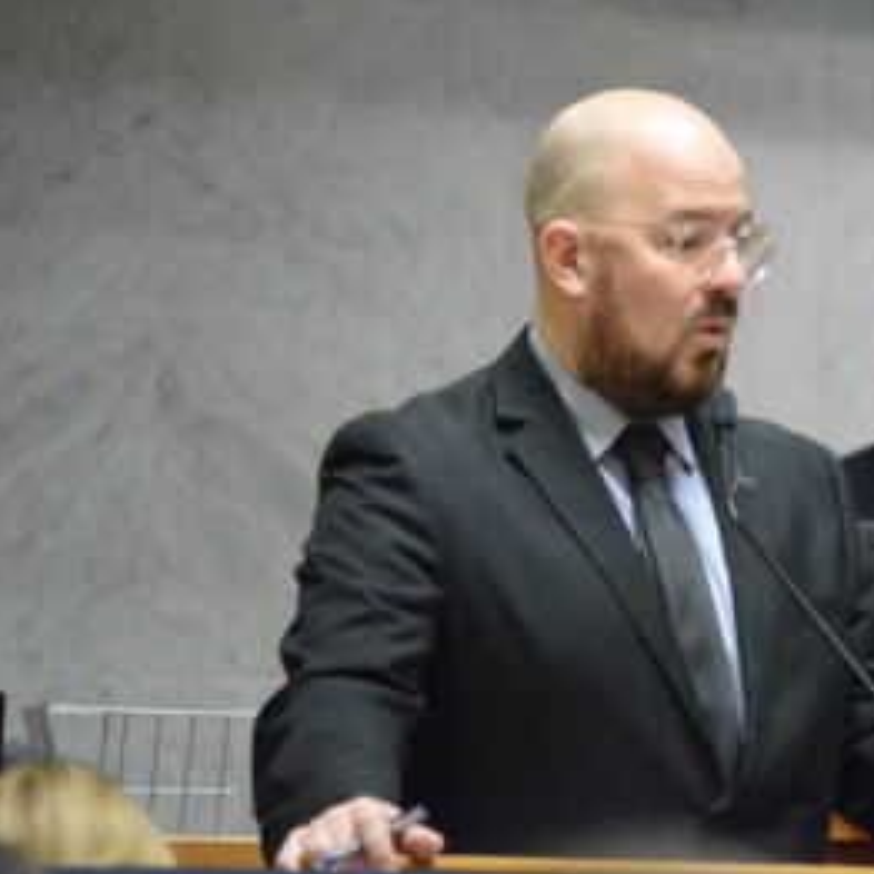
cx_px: 657
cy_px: 439
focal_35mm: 388
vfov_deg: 4.5
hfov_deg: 4.5
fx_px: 11083
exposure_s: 1/50
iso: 6400
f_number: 5.6
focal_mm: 200
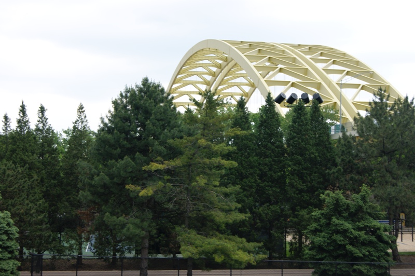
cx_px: 208
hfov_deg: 33.4
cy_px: 138
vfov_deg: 22.6
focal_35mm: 60
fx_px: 691
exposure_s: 1/80
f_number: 6.3
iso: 100
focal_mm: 40
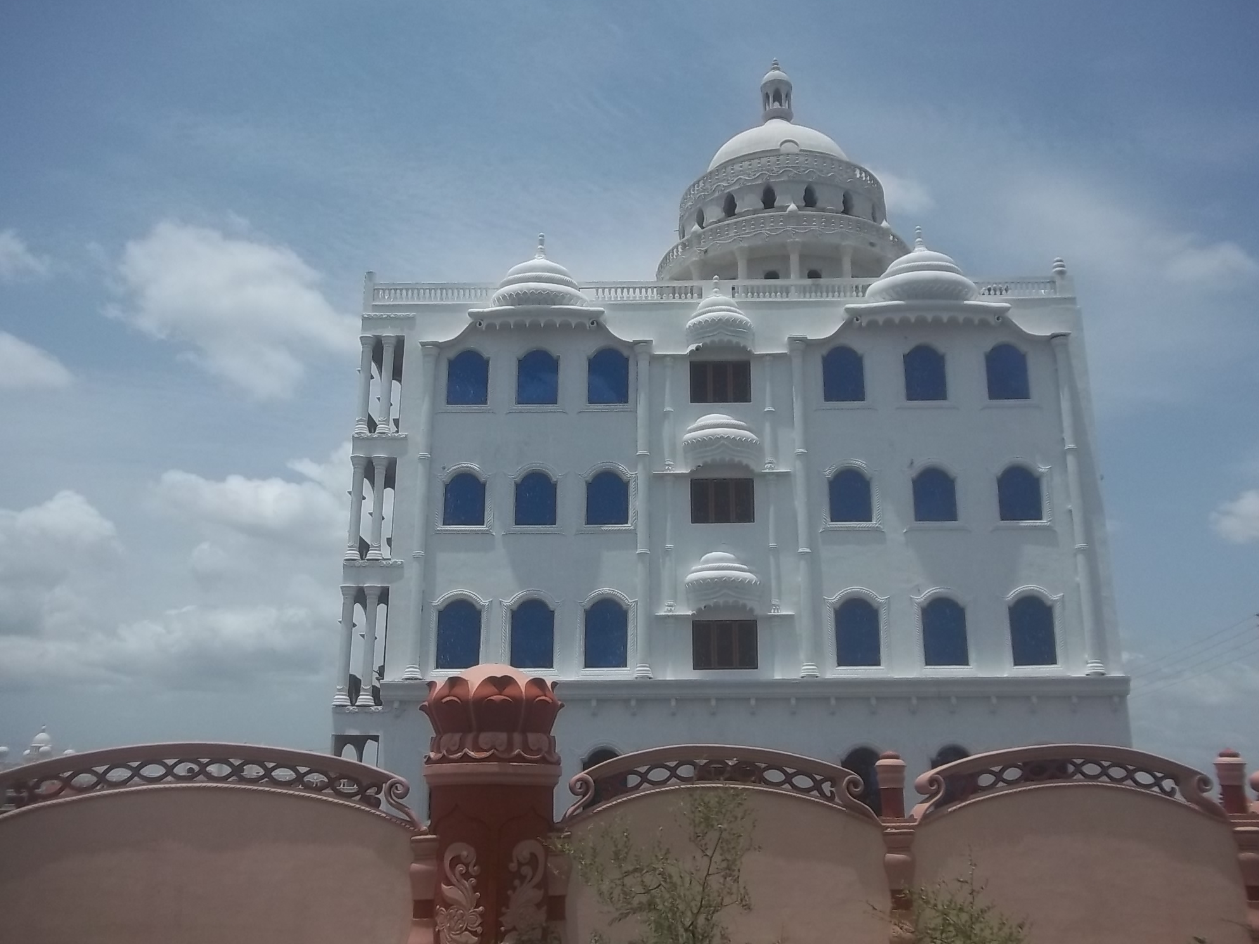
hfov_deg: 55.3
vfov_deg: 42.9
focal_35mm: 33
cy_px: 468
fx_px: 1200
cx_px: 649
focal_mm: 5.7
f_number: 2.9
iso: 80
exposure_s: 1/640
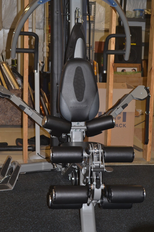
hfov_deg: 18.2
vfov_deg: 27.0
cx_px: 76
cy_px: 119
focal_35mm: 75
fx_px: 481
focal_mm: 48
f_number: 5.6
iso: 400
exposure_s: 1/60
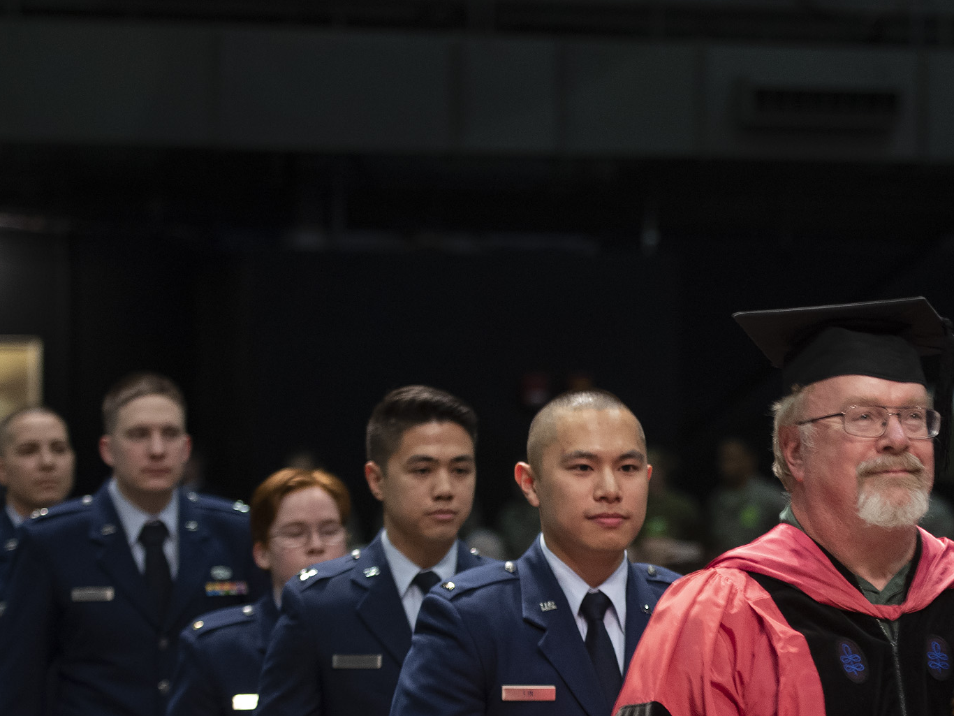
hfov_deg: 11.7
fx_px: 4658
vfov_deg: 8.8
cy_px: 626
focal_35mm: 169
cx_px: 742
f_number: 2.8
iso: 1600
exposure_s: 1/60
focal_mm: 80
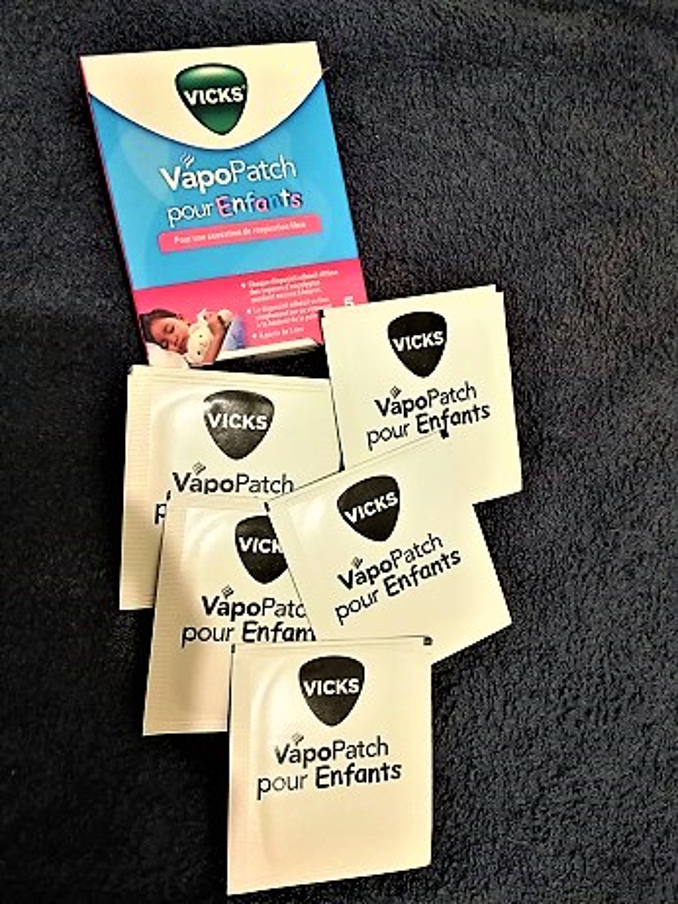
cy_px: 452
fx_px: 679
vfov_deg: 67.3
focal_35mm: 26
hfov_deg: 53.1
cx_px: 339
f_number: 2.2
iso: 500
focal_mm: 3.81
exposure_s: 1/20
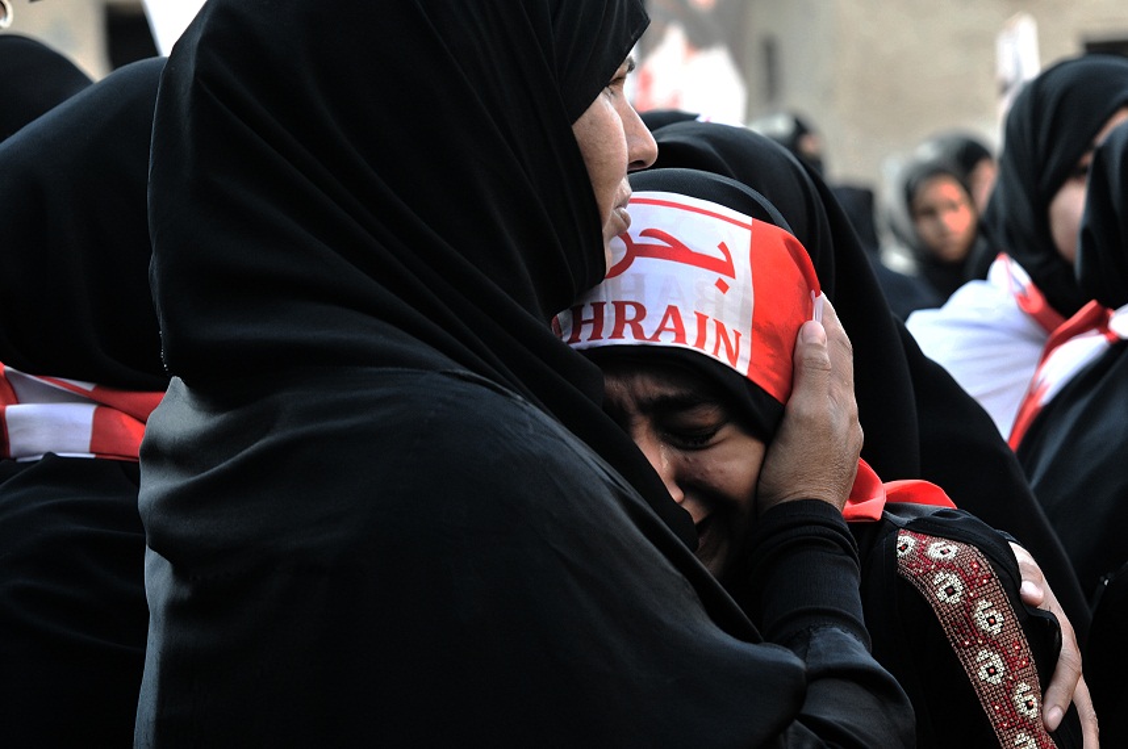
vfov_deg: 13.0
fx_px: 3286
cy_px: 374
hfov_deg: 19.5
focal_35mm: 105
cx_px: 564
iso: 320
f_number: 6.3
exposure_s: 1/160
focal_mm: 70
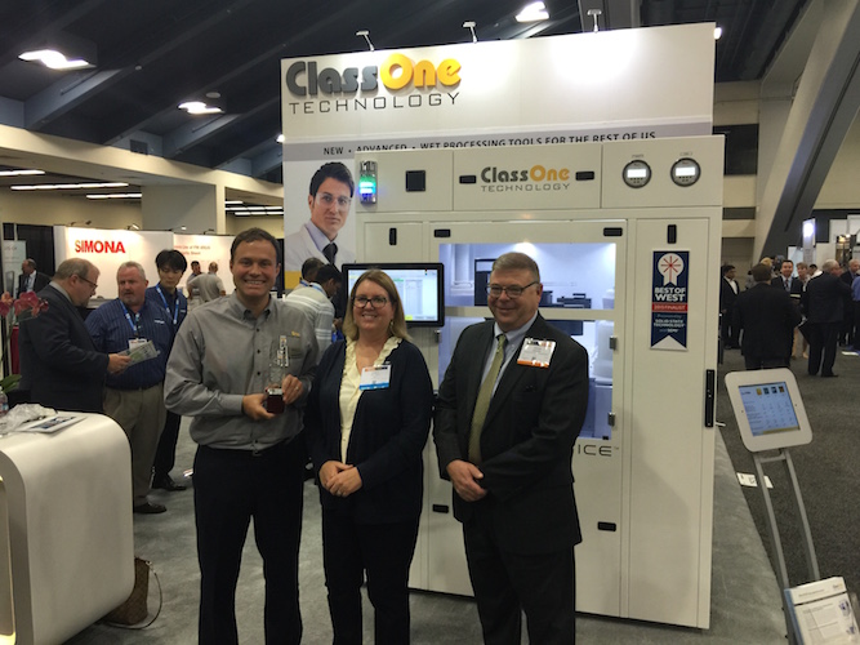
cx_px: 430
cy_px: 322
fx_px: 720
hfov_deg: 61.7
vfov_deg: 48.2
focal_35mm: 29
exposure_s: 1/33
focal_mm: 4.15
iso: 64
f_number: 2.2
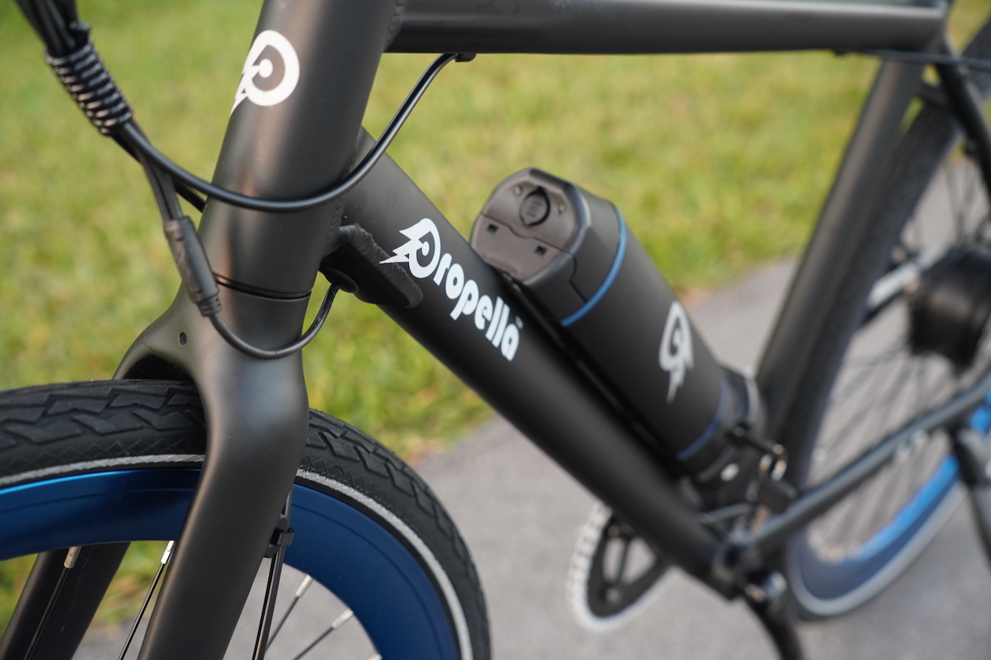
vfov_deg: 27.2
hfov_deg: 40.0
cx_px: 496
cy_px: 330
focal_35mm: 50
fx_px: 1362
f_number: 2.8
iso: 800
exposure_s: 1/50
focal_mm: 33
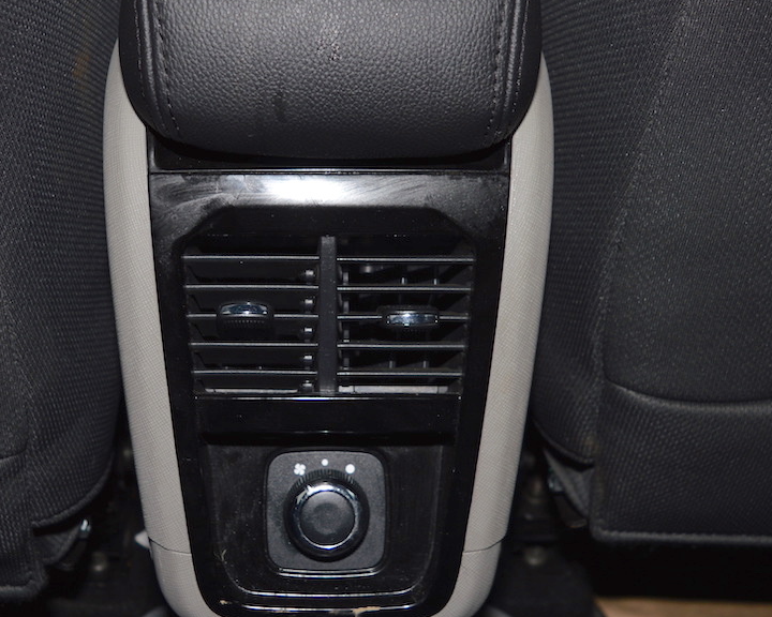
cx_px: 308
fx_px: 1028
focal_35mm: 45
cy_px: 288
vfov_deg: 33.4
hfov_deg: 41.0
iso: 125
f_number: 3.5
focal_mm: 18
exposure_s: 1/60
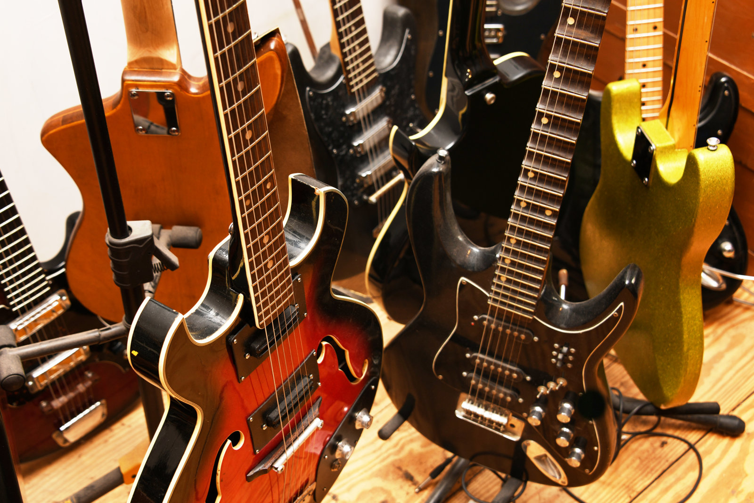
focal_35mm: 50
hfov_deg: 39.6
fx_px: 1047
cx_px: 377
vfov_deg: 27.0
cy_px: 252
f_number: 5
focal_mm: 50
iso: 200
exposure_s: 1/15
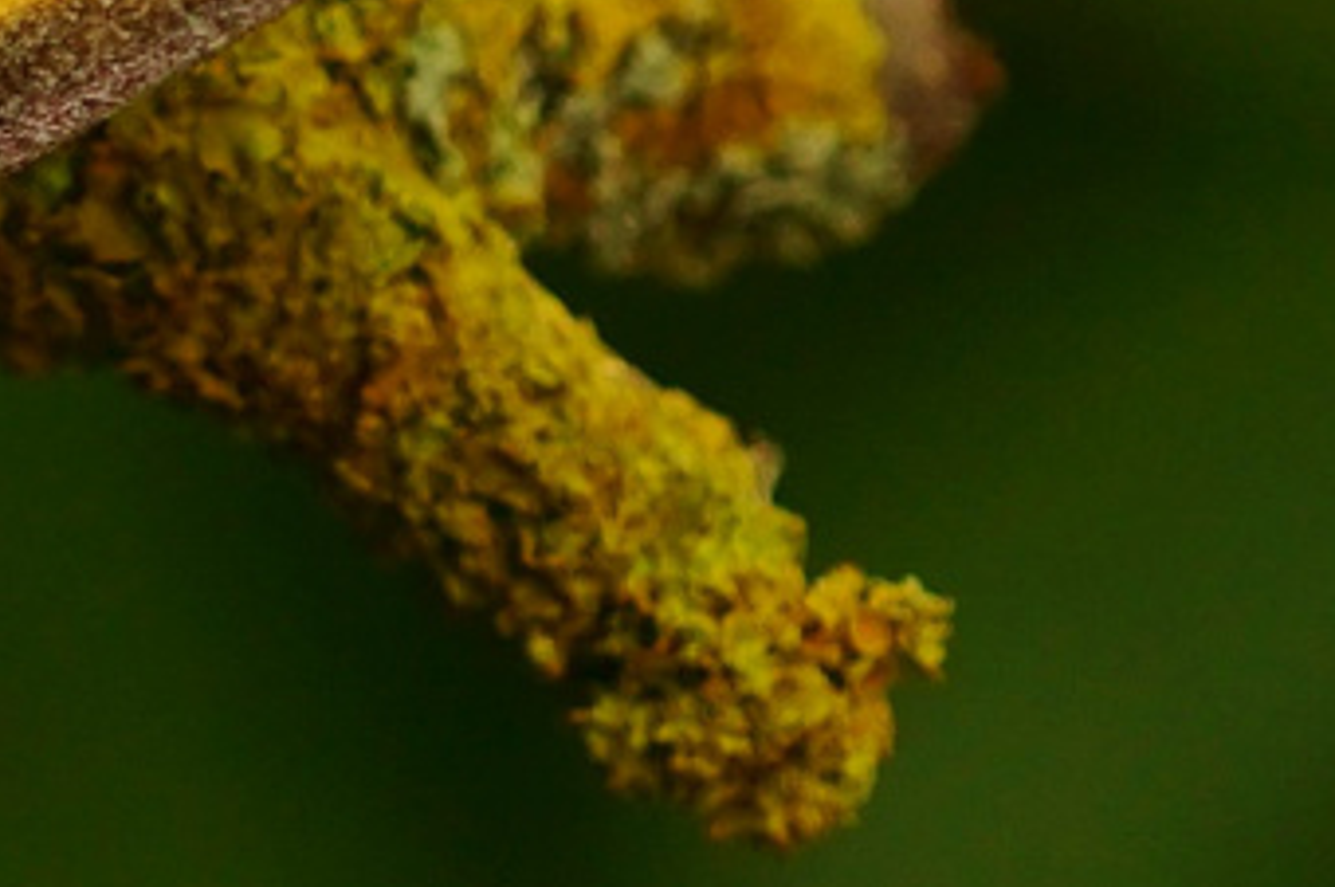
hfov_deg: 2.7
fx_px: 27837
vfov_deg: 1.8
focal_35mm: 751
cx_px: -632
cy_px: -12
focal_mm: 105
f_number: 4.5
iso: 400
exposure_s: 1/200
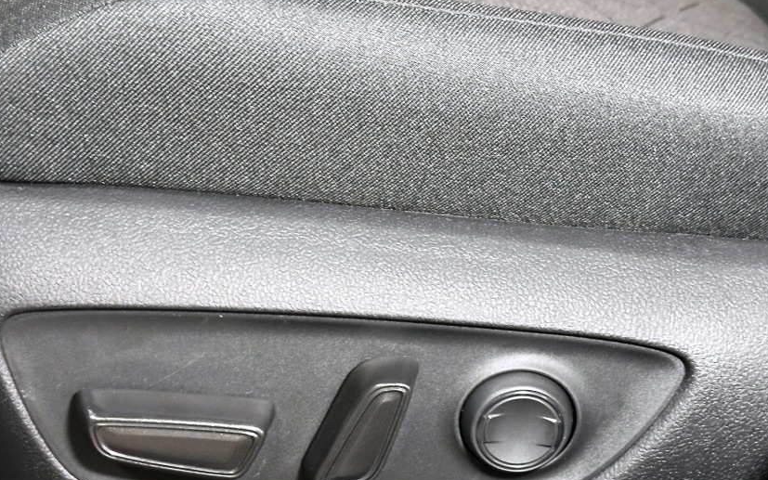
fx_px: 1319
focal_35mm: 63
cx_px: 410
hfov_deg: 32.5
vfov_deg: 20.5
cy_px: 330
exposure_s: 1/30
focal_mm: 6.86
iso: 500
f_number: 1.78
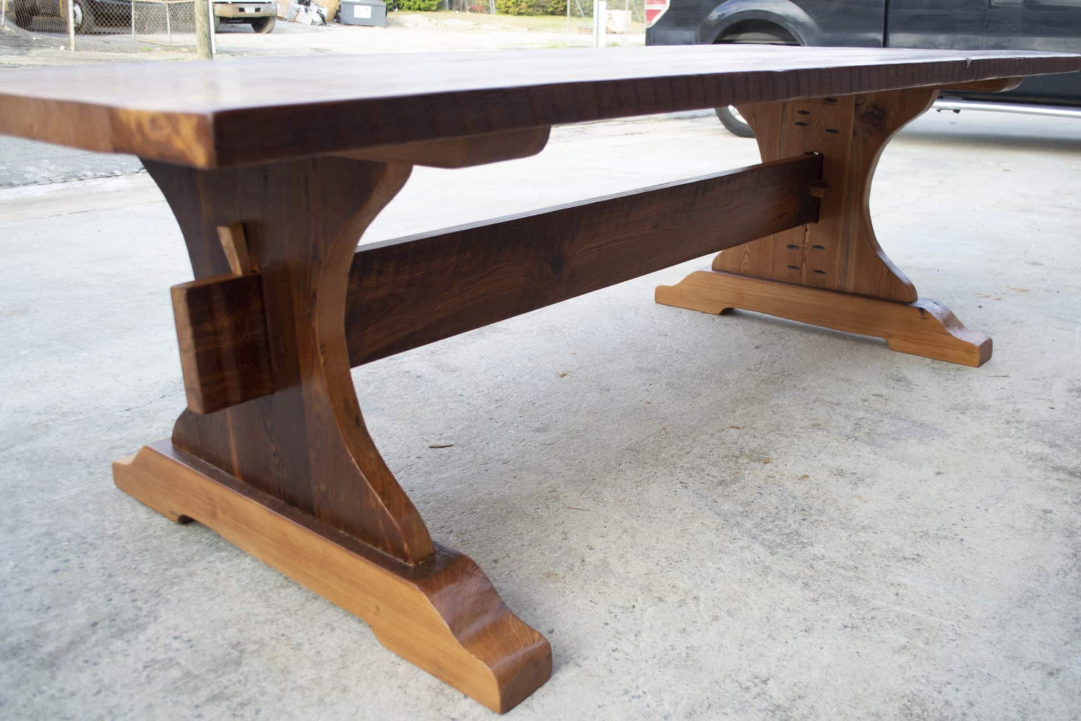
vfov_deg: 40.0
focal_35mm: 33
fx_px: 991
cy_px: 360
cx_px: 540
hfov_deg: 57.2
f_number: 3.8
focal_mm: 22
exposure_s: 1/80
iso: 100
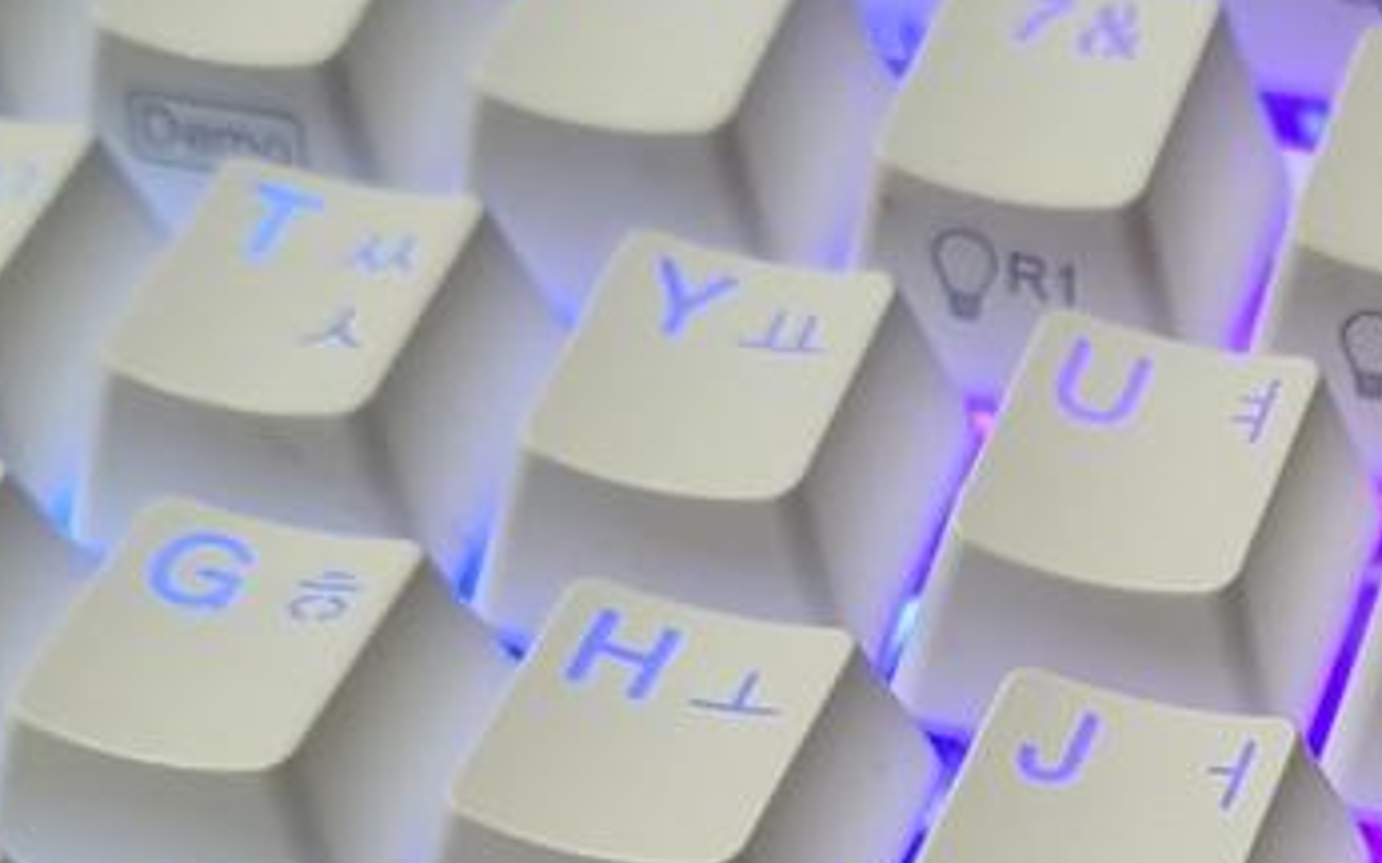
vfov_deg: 12.4
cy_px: 1115
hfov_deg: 19.5
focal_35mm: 102
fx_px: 3840
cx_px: 1538
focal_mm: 4.3
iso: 125
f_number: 1.5
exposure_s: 1/120
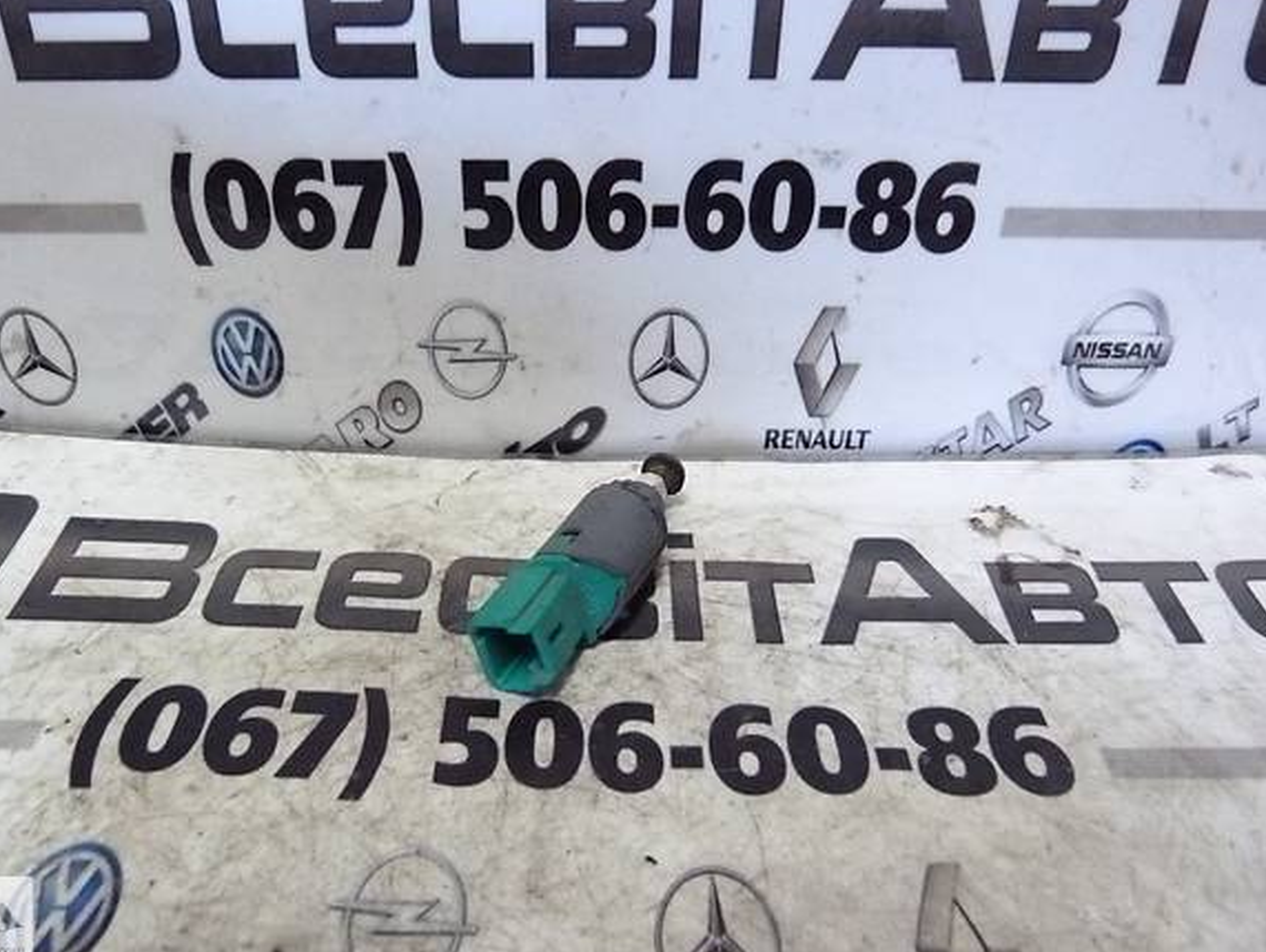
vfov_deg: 49.8
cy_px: 477
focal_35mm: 28
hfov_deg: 63.3
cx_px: 579
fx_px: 1025
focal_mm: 4.5
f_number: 2.8
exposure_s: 1/50
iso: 800
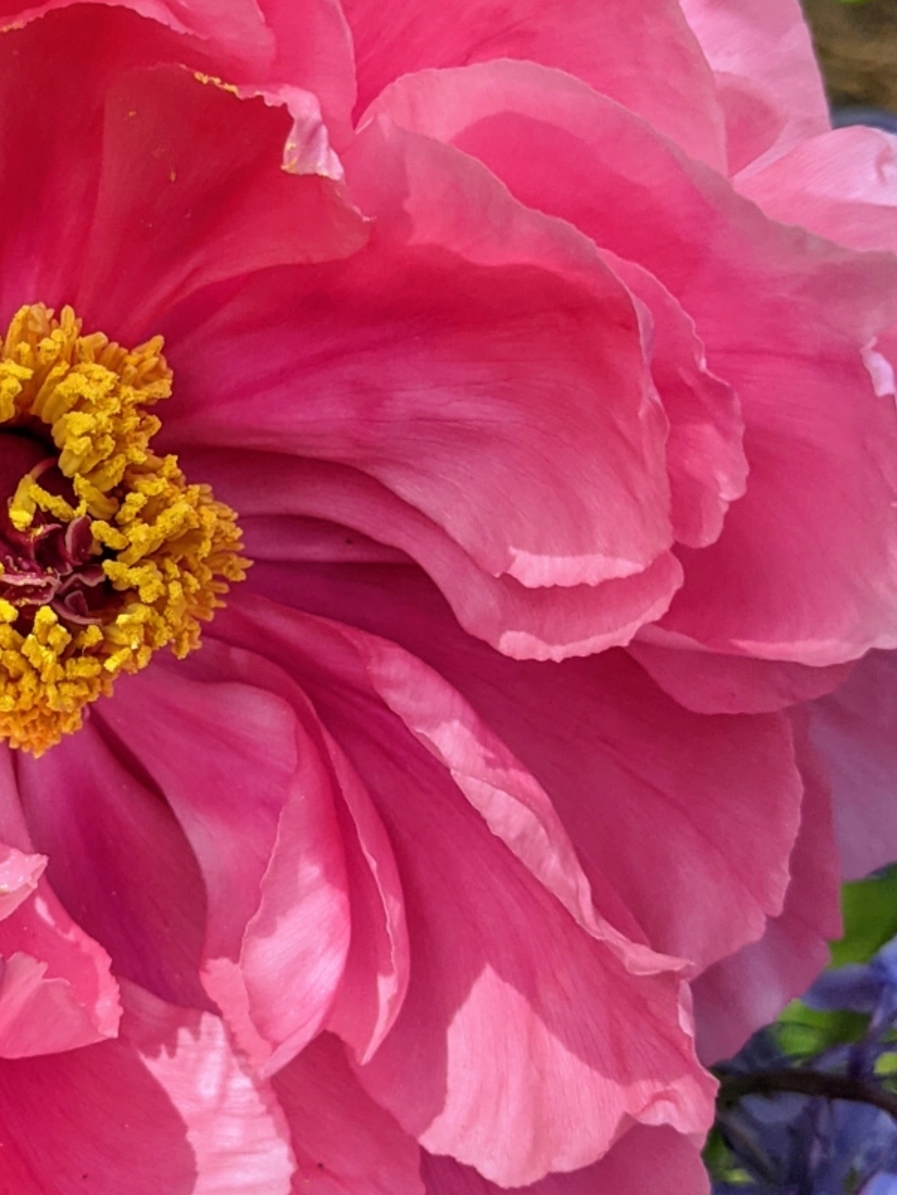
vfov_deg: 28.2
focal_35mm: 69
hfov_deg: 20.7
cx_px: 9
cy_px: 589
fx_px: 2383
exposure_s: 1/1381
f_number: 1.73
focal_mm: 4.38
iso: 58
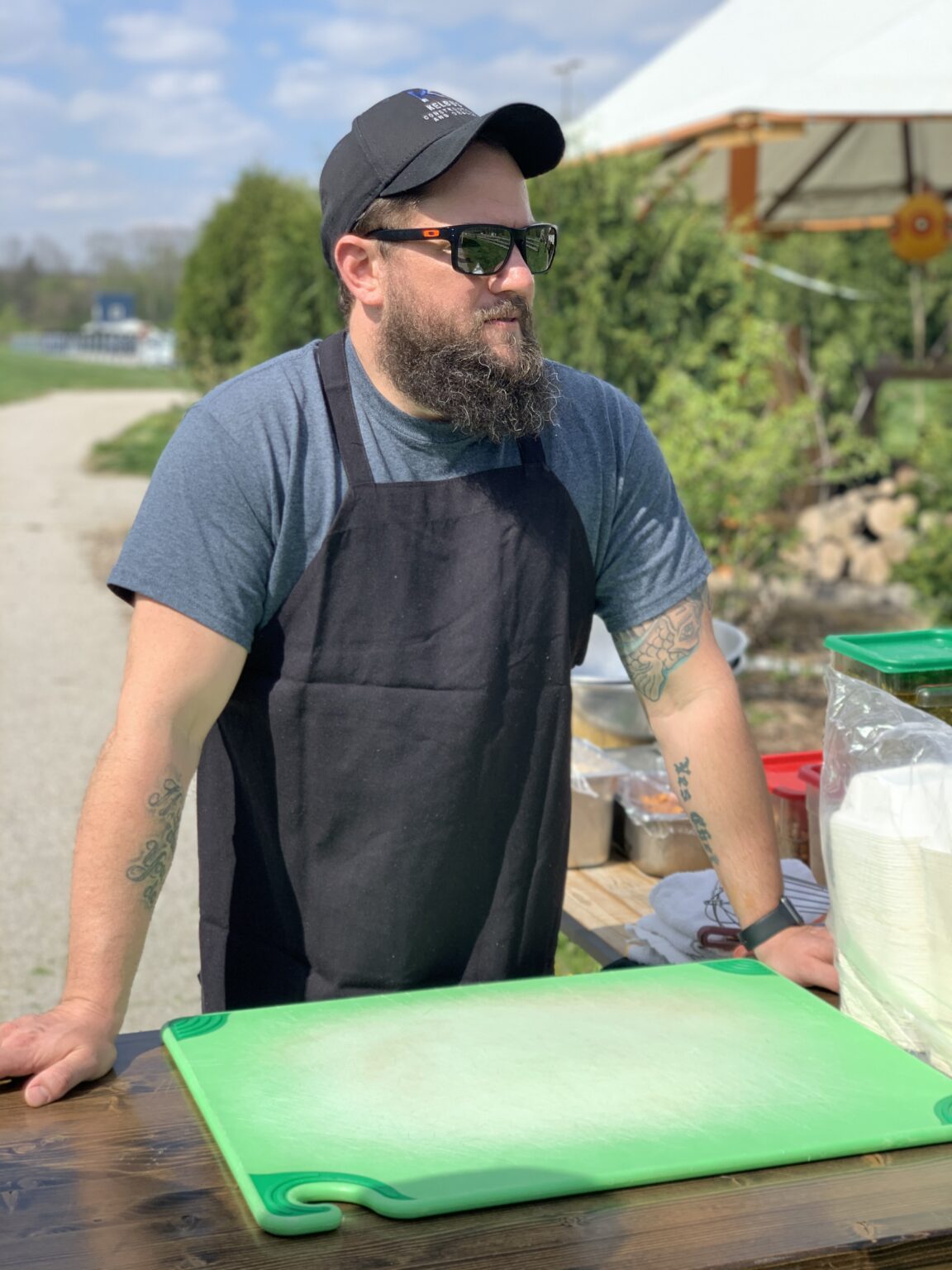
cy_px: 635
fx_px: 1907
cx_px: 476
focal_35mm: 52
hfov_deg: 28.0
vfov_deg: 36.8
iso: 16
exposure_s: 1/888
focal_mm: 6
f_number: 2.4
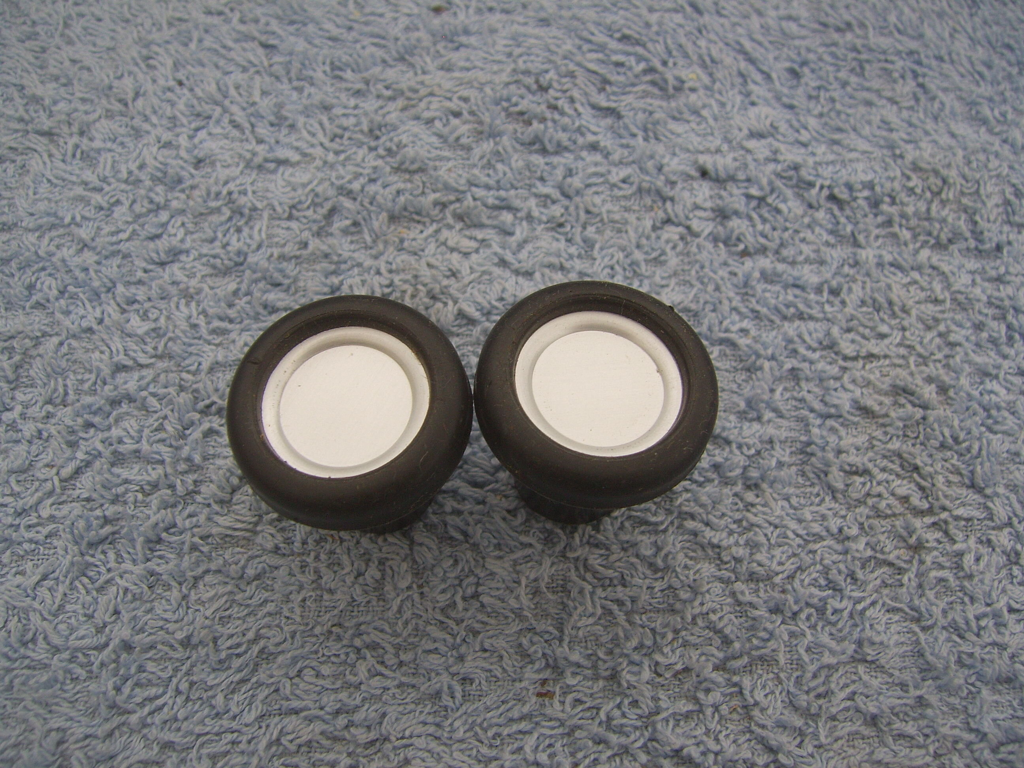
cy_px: 384
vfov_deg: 37.7
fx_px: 1124
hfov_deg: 49.0
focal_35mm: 38
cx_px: 512
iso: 50
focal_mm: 7.8
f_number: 3.5
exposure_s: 1/100
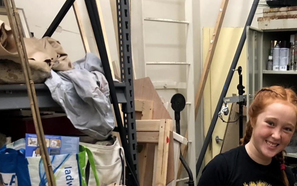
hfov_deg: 31.8
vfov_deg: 19.8
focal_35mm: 62
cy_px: 220
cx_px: 252
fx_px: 502
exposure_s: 1/120
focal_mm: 3.99
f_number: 1.8
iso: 160
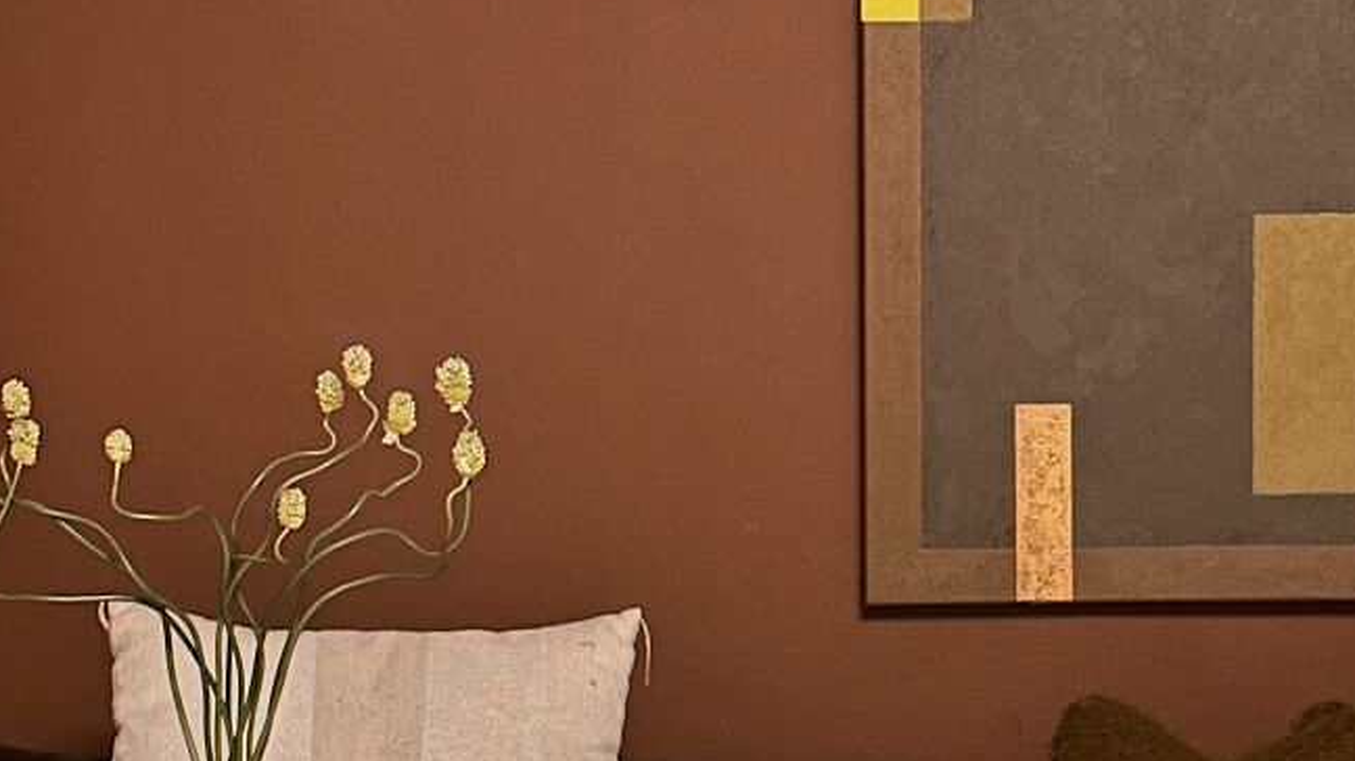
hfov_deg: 17.3
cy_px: 769
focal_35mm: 124
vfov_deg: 9.7
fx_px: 4454
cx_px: 784
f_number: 1.78
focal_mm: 6.86
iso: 640
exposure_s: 1/9
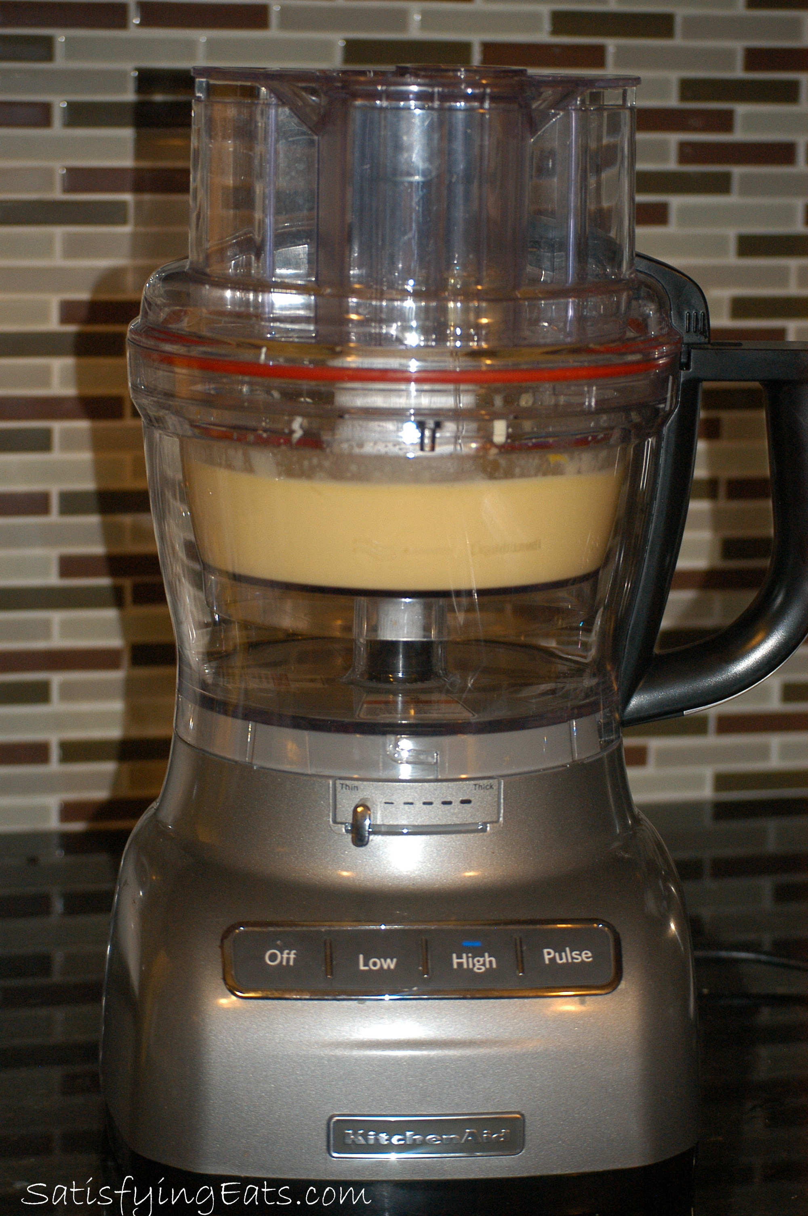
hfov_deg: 16.5
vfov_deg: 24.6
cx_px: 404
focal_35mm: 82
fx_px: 2782
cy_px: 608
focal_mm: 55
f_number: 4
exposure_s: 1/60
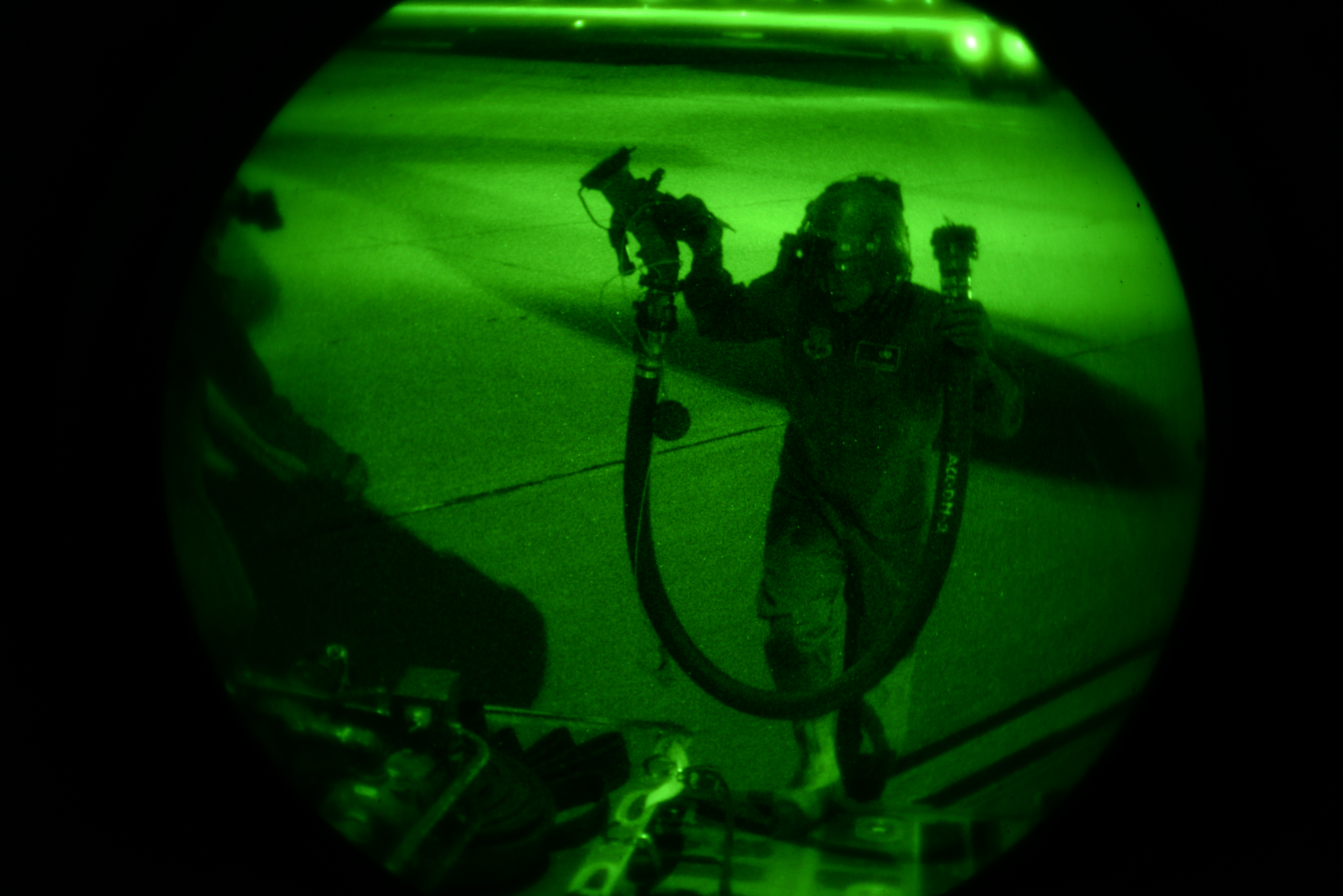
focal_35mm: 28
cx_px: 672
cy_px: 448
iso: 500
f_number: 11
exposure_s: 1/60
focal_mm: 28
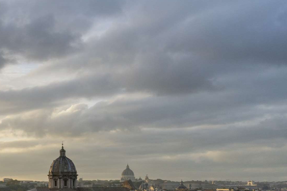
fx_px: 478
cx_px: -74
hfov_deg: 28.3
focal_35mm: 60
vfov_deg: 22.0
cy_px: 180
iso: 200
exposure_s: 1/320
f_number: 13
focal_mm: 23
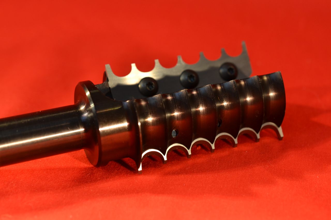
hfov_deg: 33.4
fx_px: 552
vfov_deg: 22.6
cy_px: 110
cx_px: 166
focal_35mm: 60
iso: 400
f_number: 5.6
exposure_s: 1/100
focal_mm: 40
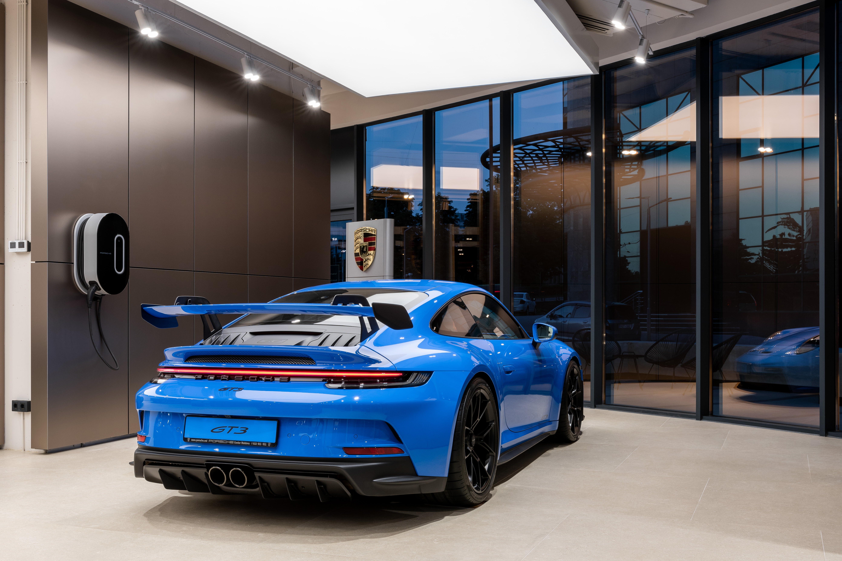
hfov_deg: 51.9
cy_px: 280
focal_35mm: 37
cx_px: 421
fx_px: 865
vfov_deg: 35.9
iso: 100
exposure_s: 1/4
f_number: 9
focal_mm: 25
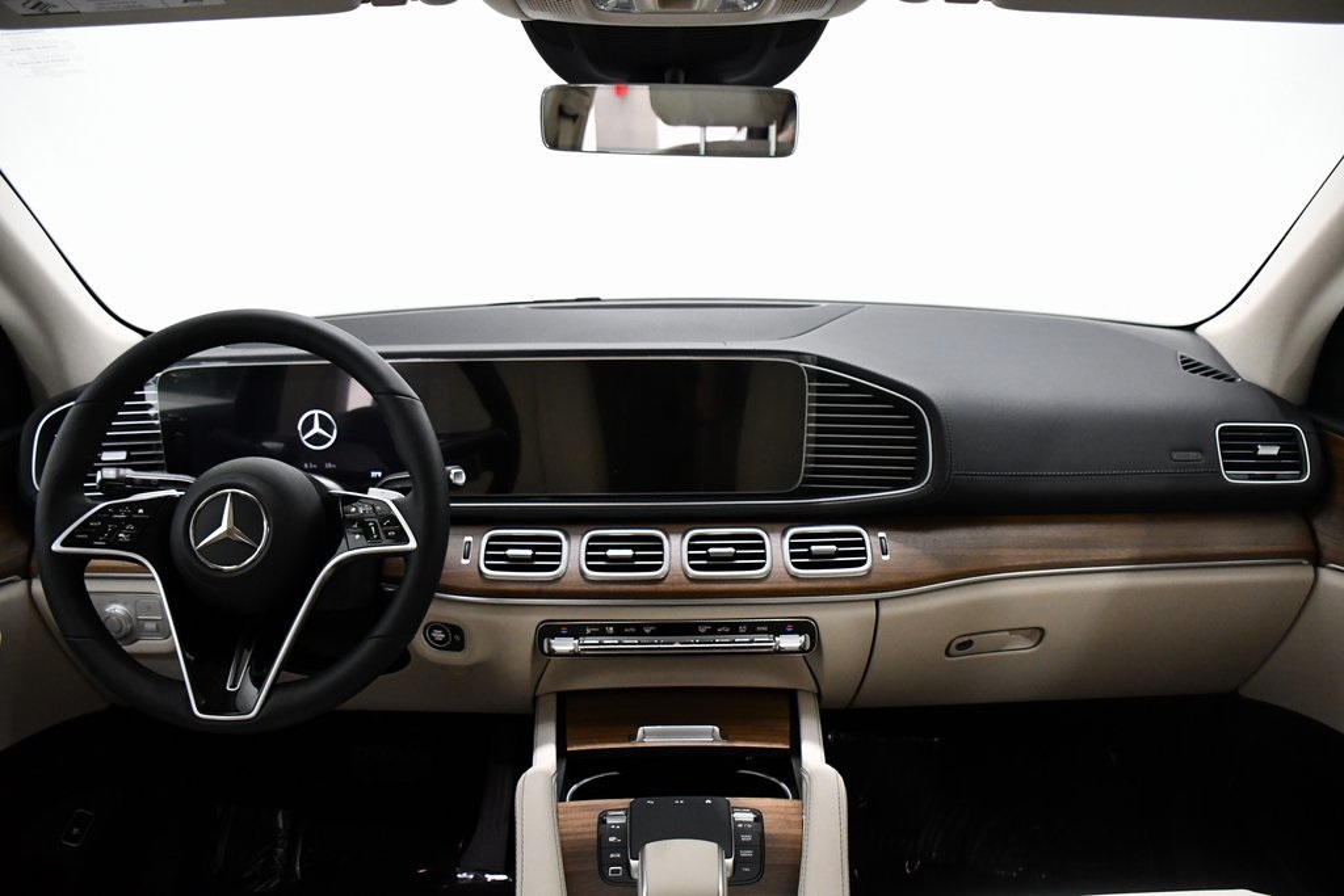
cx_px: 672
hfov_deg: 67.4
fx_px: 1008
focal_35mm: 27
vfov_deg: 47.9
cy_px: 448
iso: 3200
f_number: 3.5
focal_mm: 18
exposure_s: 1/125
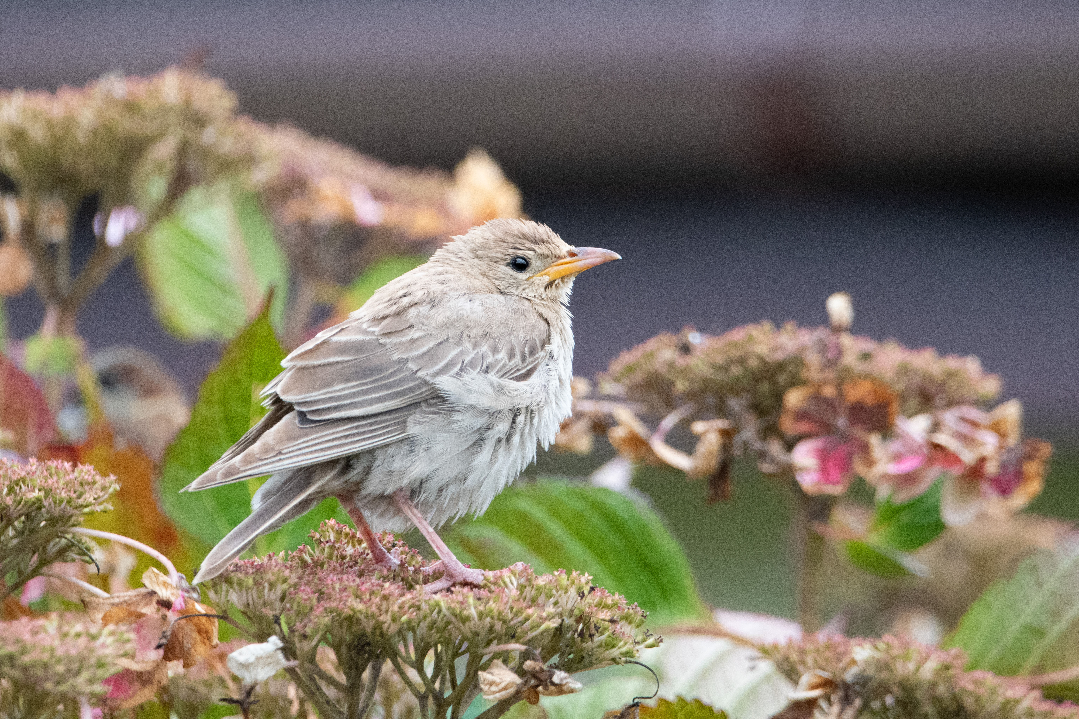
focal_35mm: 900
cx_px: 540
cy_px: 360
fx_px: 26973
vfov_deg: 1.5
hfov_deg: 2.3
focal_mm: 600
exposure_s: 1/640
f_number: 6.3
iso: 3200
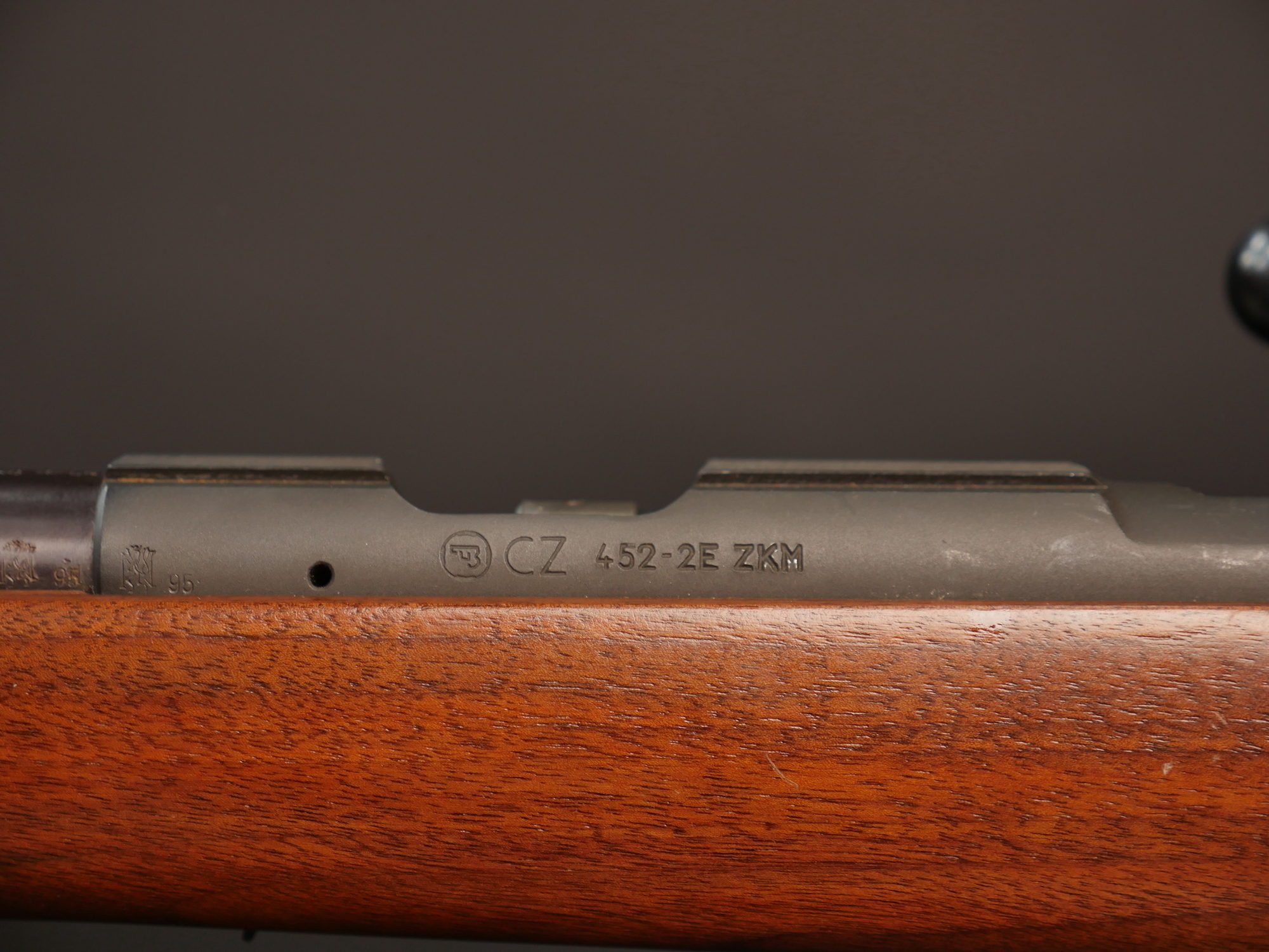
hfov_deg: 27.8
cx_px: 634
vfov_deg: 21.0
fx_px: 2566
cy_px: 476
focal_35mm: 70
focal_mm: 35
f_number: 3.2
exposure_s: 1/50
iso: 200
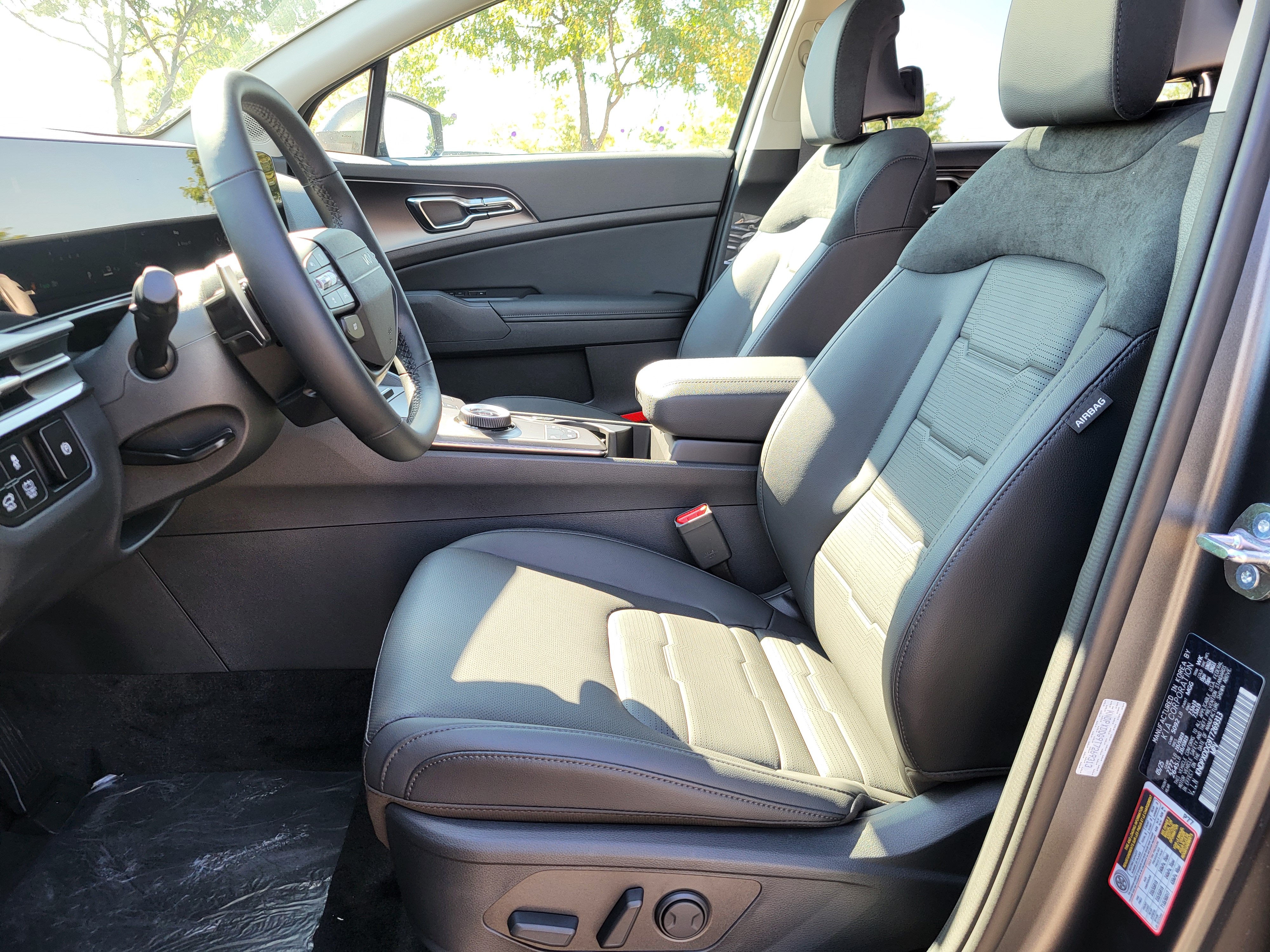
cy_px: 476
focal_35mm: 26
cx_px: 635
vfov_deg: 53.1
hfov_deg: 67.3
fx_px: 954
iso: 40
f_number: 1.8
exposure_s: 1/120
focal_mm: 5.4
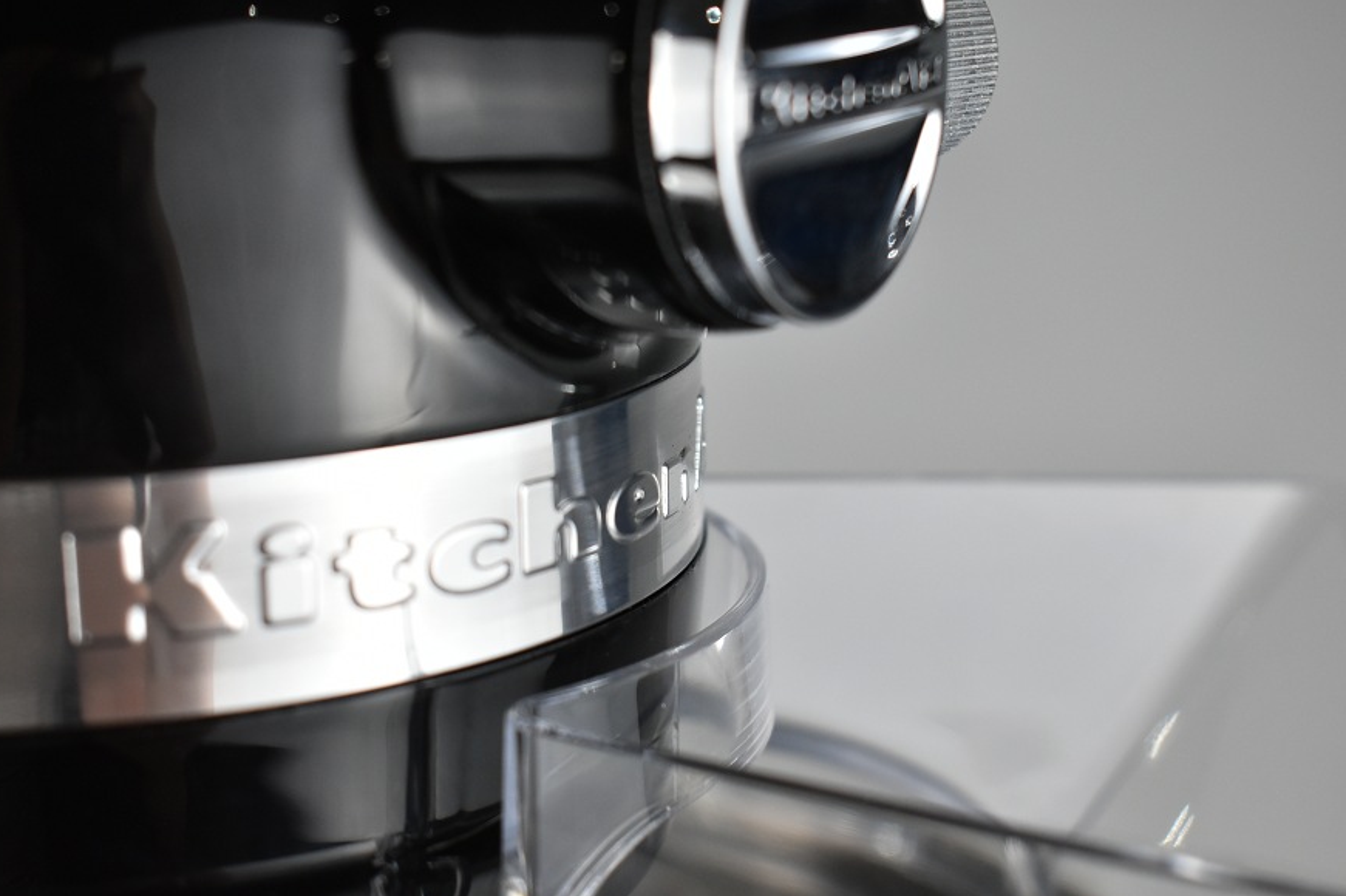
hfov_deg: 32.4
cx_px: 726
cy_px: 511
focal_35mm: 62
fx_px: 2317
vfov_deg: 21.9
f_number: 5
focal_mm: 36
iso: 800
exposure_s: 1/320
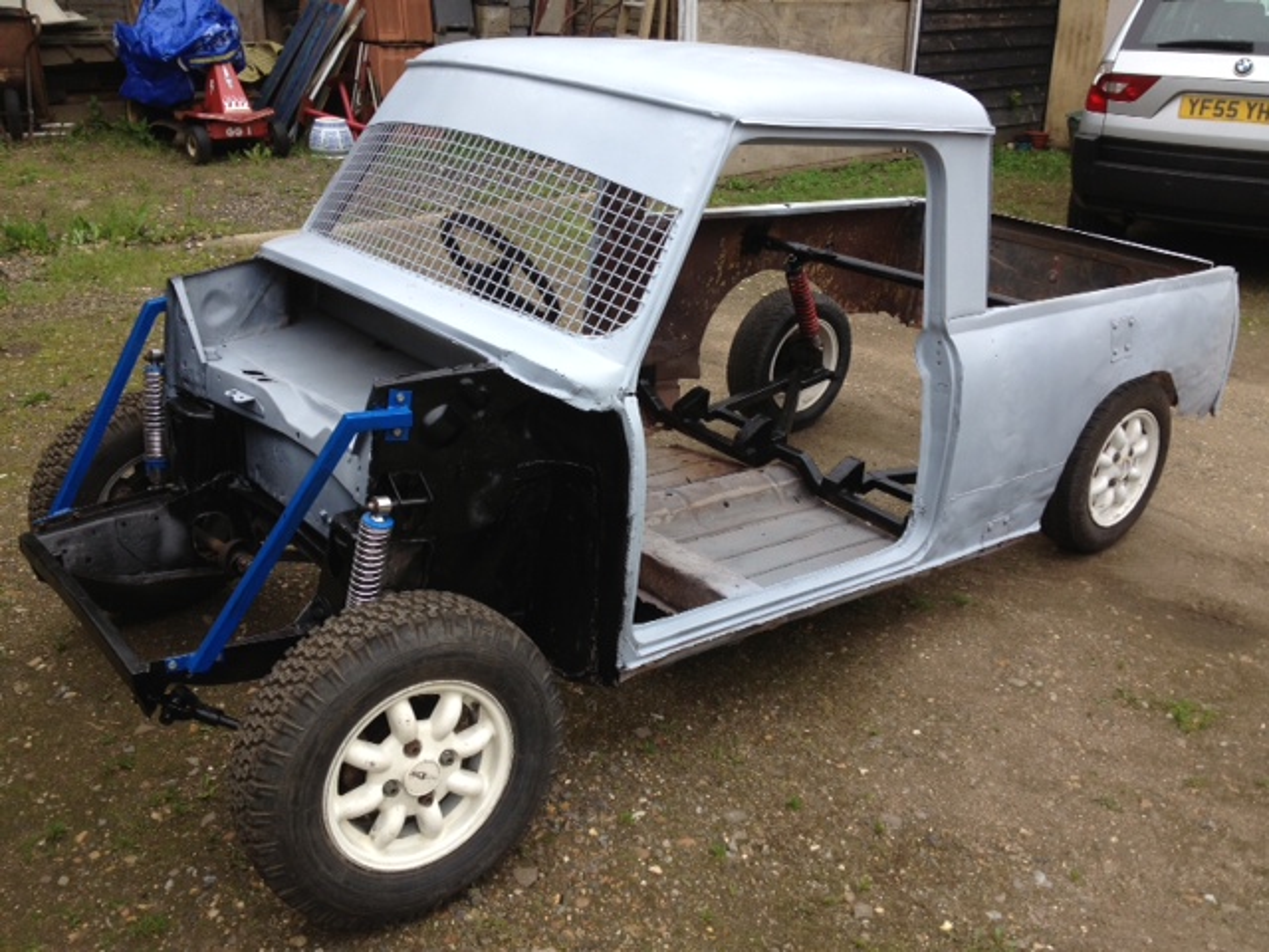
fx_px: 1283
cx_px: 634
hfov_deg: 52.6
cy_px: 476
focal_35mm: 35
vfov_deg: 40.7
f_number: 2.4
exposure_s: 1/525
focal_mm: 4.28
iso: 50
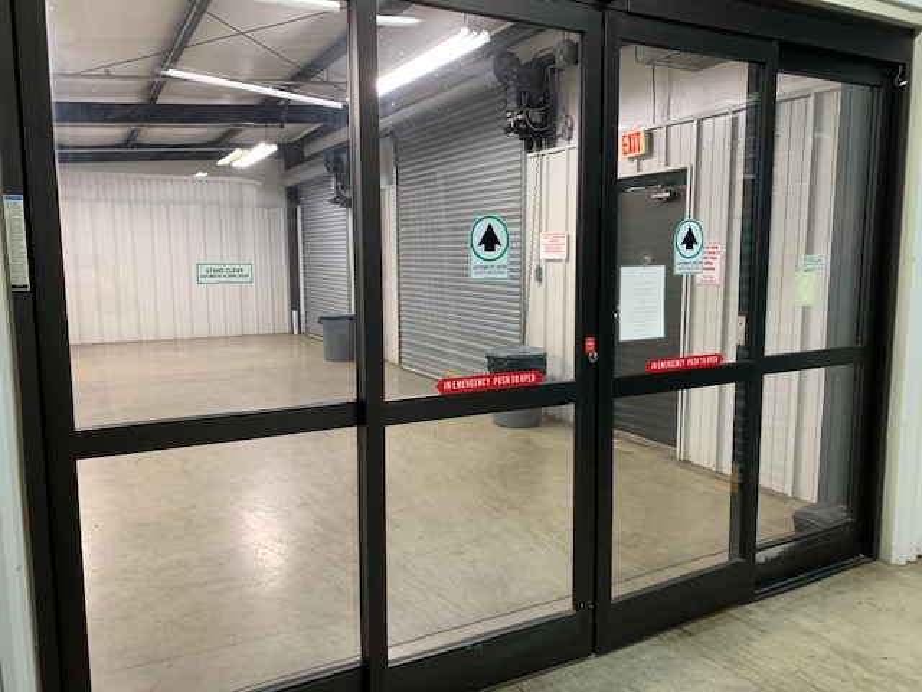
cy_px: 346
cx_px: 461
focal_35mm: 26
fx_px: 693
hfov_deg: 67.3
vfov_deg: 53.1
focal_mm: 4.25
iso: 160
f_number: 1.8
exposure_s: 1/60
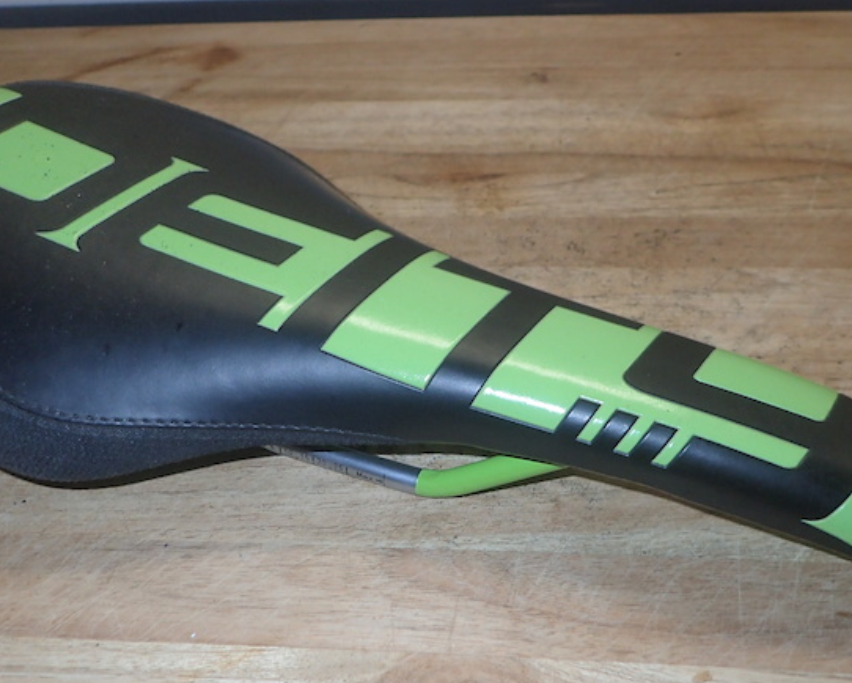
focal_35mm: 36
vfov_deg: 40.9
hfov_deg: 50.2
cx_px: 384
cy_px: 430
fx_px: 908
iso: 200
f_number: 5.6
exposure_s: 1/30
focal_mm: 4.5
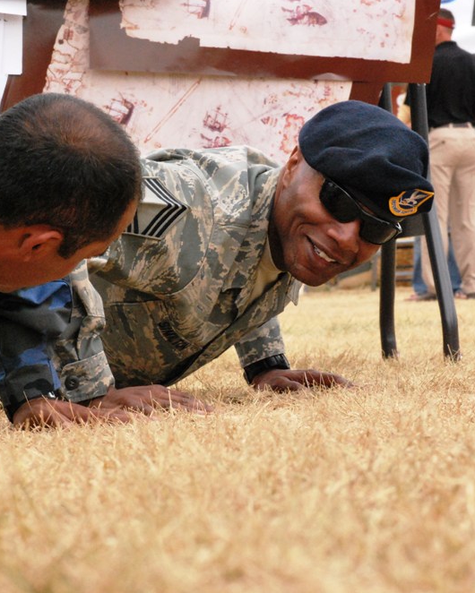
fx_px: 3829
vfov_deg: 8.9
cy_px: 305
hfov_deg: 7.1
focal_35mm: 218
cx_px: 247
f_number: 20
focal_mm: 100
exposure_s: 1/320
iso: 1600
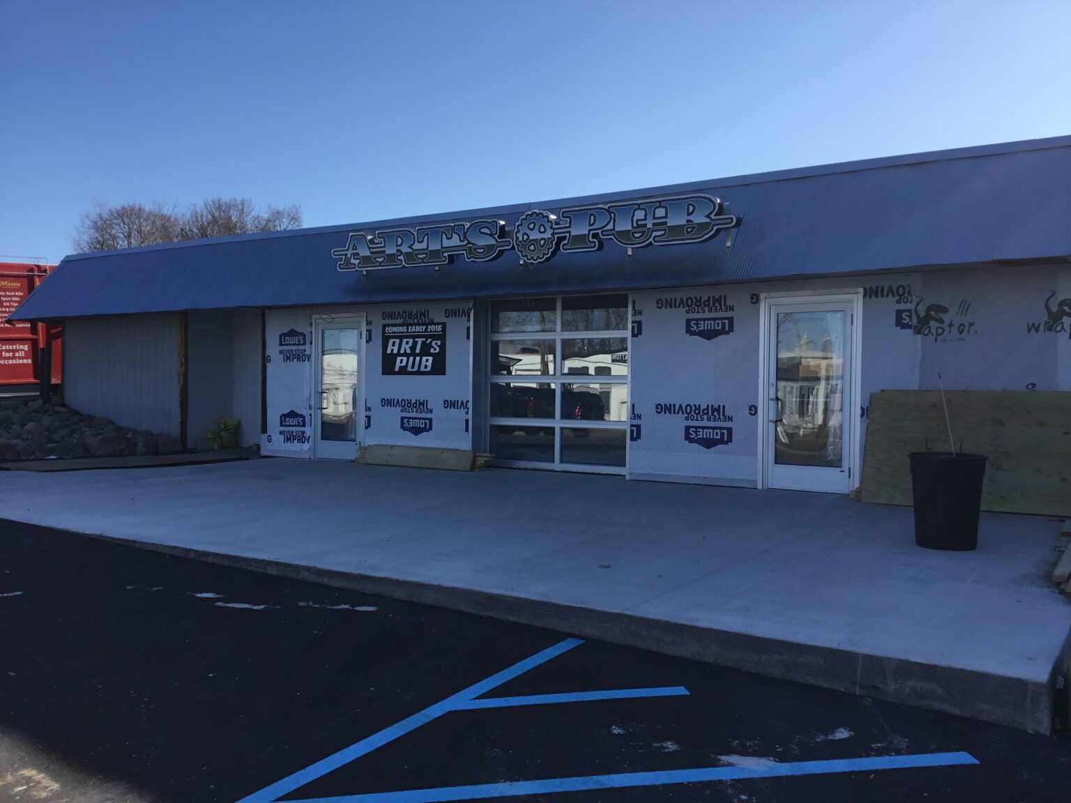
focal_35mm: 31
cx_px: 536
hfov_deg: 58.4
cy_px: 402
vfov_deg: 45.4
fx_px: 959
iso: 25
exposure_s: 1/1131
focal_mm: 3.3
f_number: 2.4
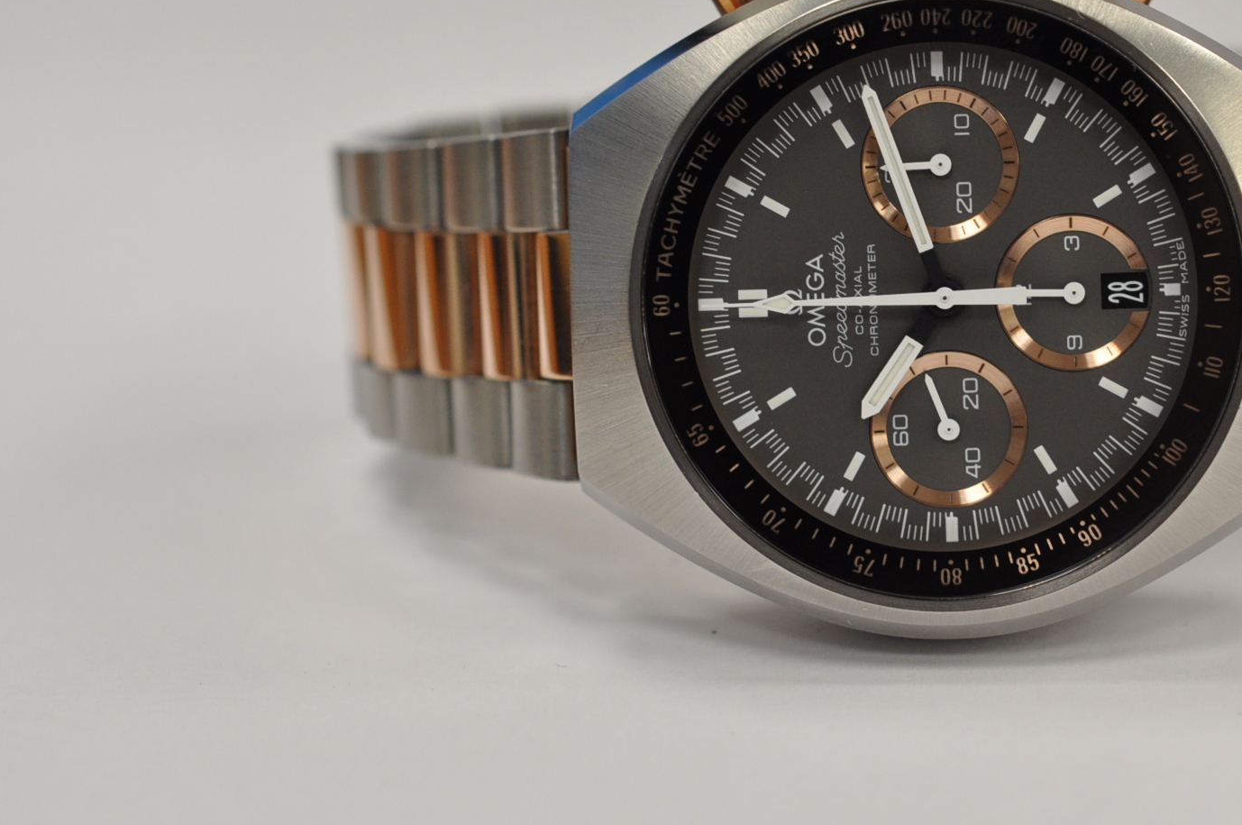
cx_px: 960
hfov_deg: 14.6
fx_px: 4824
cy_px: 329
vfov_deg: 9.8
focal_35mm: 140
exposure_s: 1/125
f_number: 5.6
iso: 640
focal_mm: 60
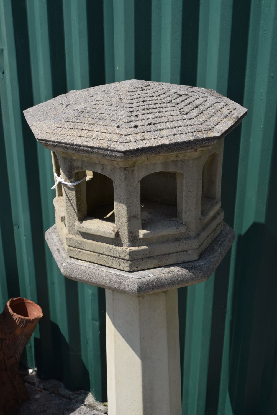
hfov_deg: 28.1
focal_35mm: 48
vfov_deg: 41.1
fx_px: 554
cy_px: 208
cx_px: 138
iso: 400
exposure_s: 1/400
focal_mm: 32
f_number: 16
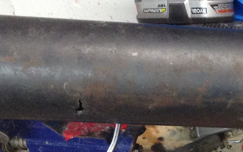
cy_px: 155
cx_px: 310
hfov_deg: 15.7
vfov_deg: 10.2
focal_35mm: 127
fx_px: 841
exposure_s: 1/24
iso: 125
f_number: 2.4
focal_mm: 3.3
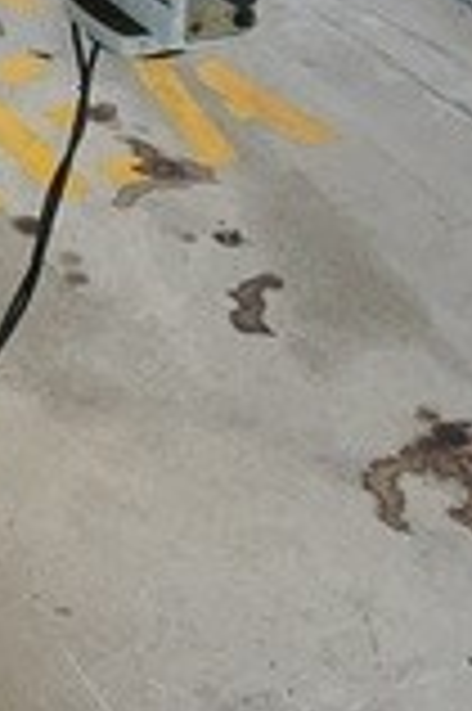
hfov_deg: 10.3
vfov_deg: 15.7
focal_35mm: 122
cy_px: -288
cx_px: -485
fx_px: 2404
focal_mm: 3
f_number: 1.8
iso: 20
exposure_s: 1/120
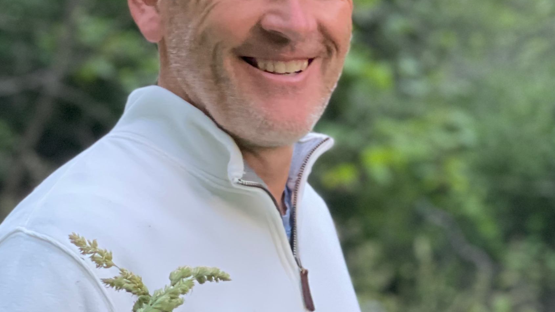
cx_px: 276
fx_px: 1384
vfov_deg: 12.8
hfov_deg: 22.7
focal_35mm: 94
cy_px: 41
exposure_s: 1/25
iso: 400
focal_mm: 7.5
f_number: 2.2
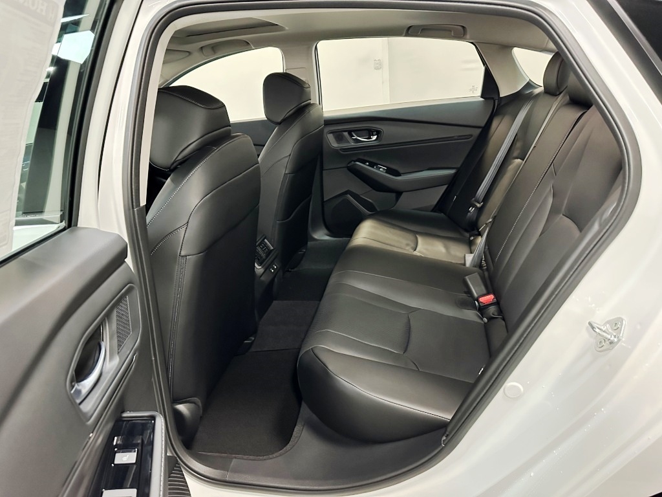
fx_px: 459
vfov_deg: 56.8
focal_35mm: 24
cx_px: 331
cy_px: 248
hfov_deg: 71.6
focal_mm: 6.86
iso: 1000
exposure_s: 1/40
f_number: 1.78
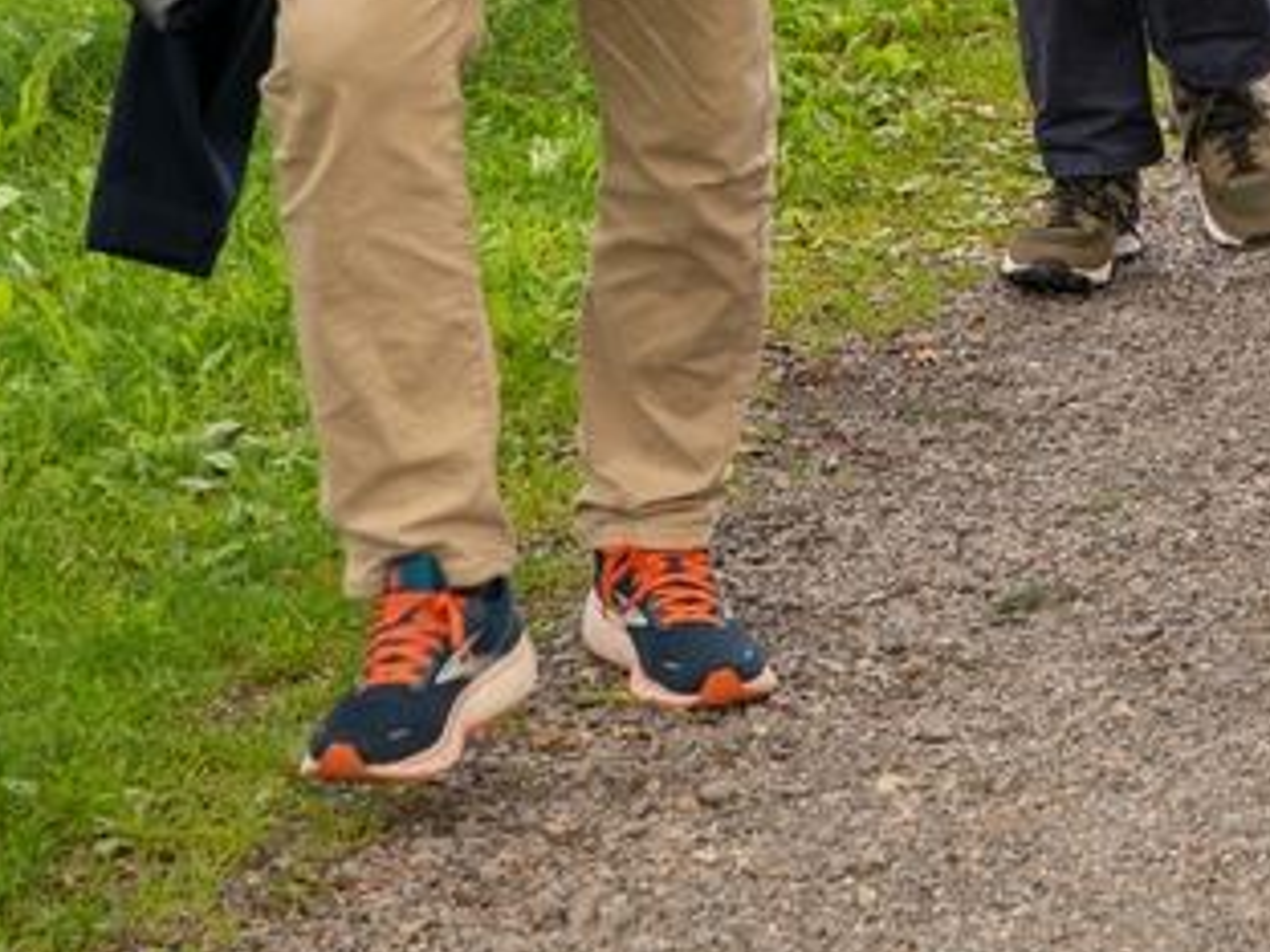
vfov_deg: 5.7
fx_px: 9502
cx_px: 1864
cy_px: -551
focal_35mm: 259
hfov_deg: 7.5
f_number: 6.3
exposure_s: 1/160
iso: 400
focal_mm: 70
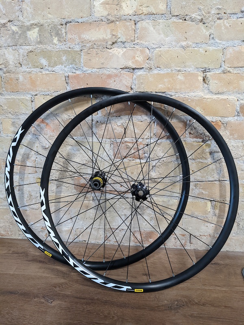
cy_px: 162
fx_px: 254
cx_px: 122
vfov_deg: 65.3
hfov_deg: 51.4
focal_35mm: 27
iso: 168
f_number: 1.73
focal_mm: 4.38
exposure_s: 1/24
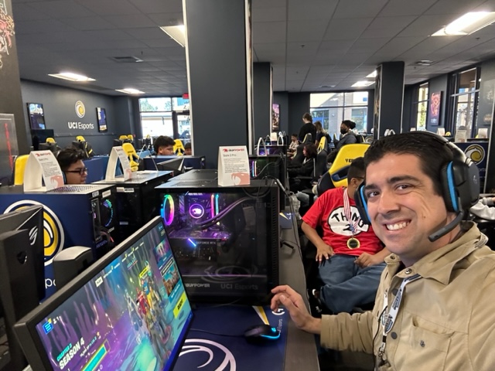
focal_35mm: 23
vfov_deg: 58.9
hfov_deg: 73.9
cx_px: 248
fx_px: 329
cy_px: 186
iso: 320
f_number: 1.9
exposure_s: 1/45
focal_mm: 2.69
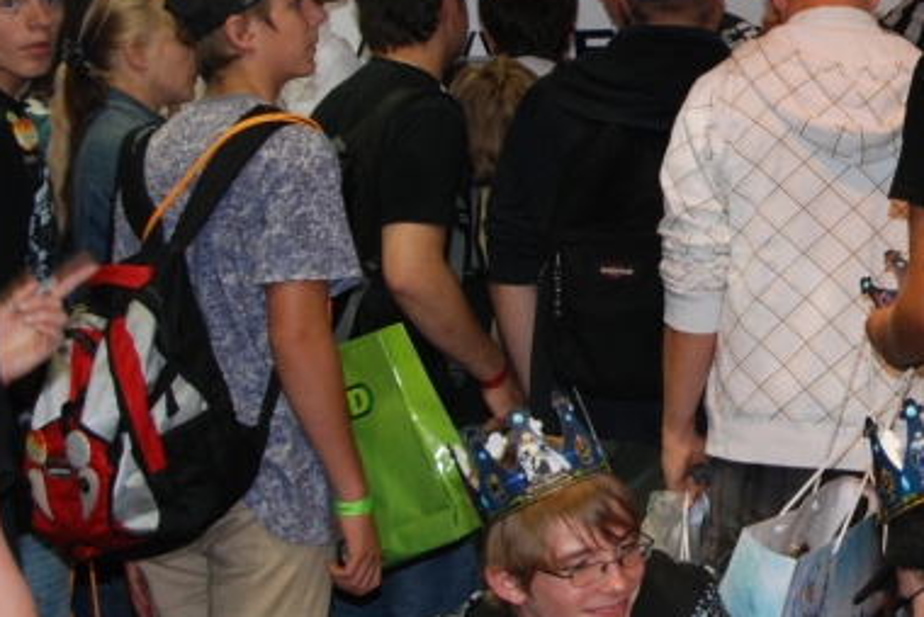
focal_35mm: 125
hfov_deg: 15.8
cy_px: 77
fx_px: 3220
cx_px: 1043
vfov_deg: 10.9
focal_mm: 31
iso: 400
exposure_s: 1/60
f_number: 5.6
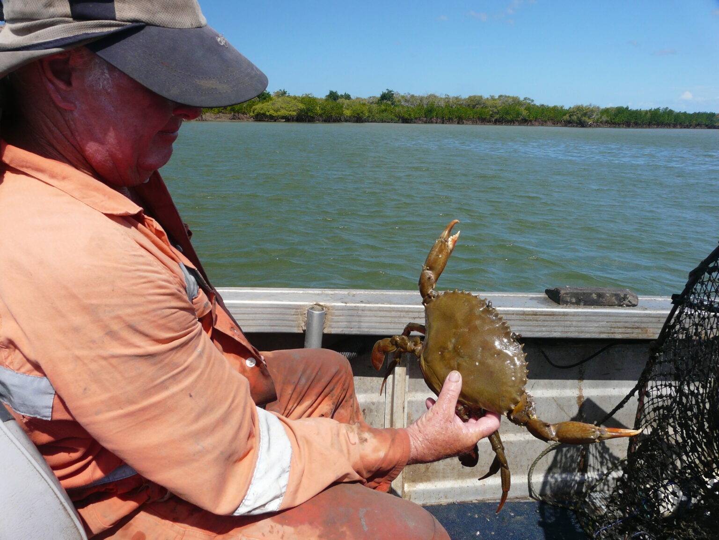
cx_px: 360
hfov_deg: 63.4
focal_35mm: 28
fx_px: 582
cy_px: 270
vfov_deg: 49.7
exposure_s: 1/200
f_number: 5
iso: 100
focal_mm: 4.6
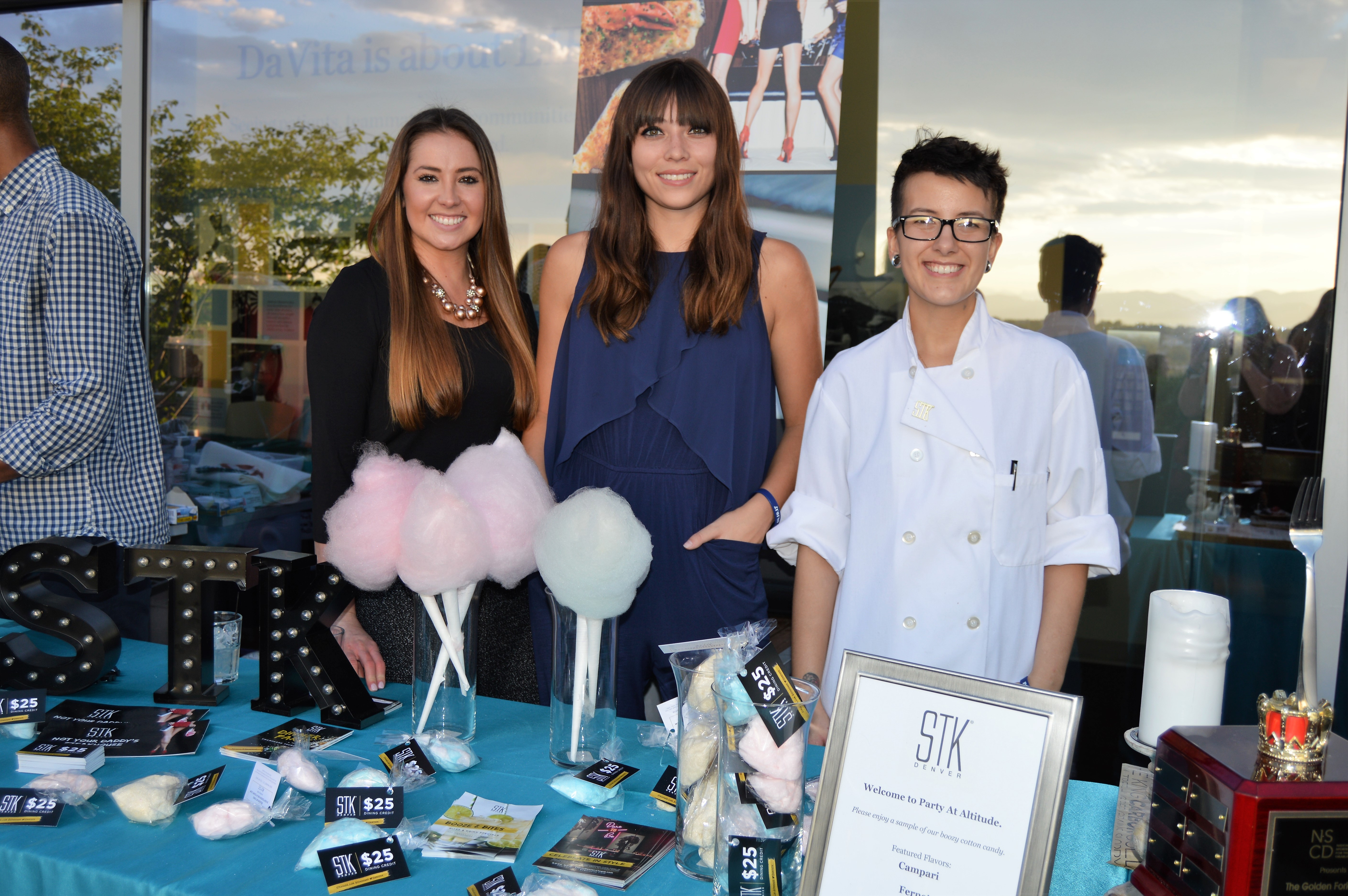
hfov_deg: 55.1
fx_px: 1291
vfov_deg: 38.3
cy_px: 448
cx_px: 674
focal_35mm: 34
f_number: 4
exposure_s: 1/160
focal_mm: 23
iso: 100
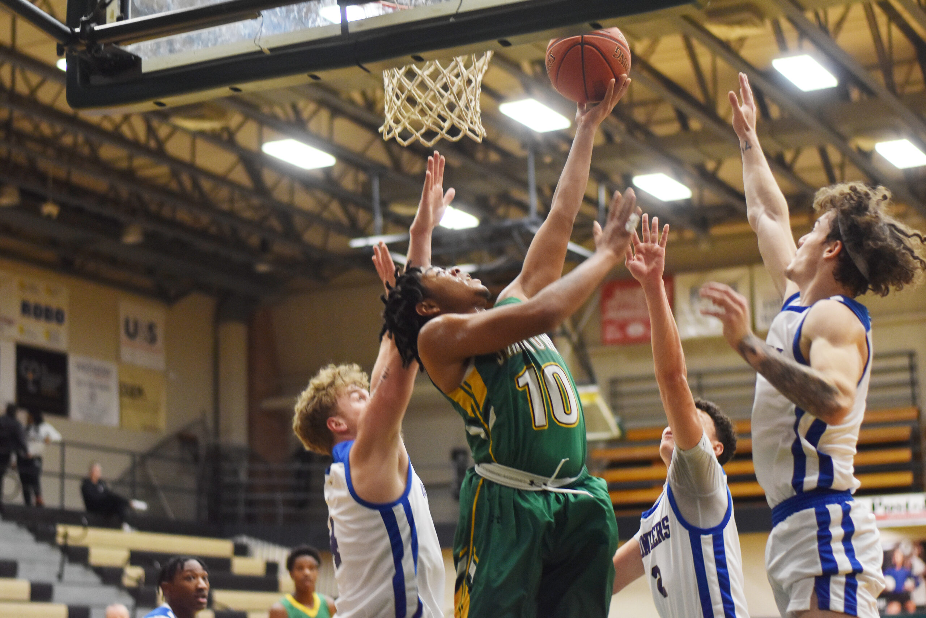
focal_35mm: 75
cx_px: 463
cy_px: 309
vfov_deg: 18.2
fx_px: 1929
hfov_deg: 27.0
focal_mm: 50
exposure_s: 1/500
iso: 1100
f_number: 2
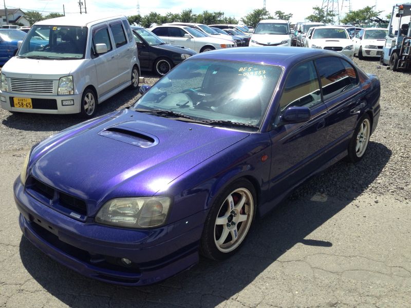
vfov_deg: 42.9
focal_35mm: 33
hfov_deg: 55.4
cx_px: 206
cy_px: 154
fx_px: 392
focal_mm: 4.12
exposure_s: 1/861
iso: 50
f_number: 2.4
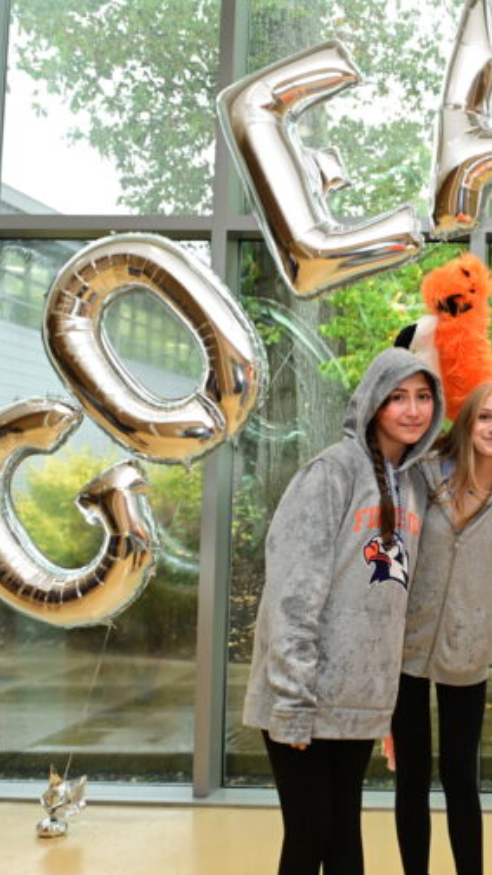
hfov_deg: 24.8
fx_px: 997
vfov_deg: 47.4
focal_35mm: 43
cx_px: 603
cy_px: 442
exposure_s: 1/200
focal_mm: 27
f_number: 5
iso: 3200
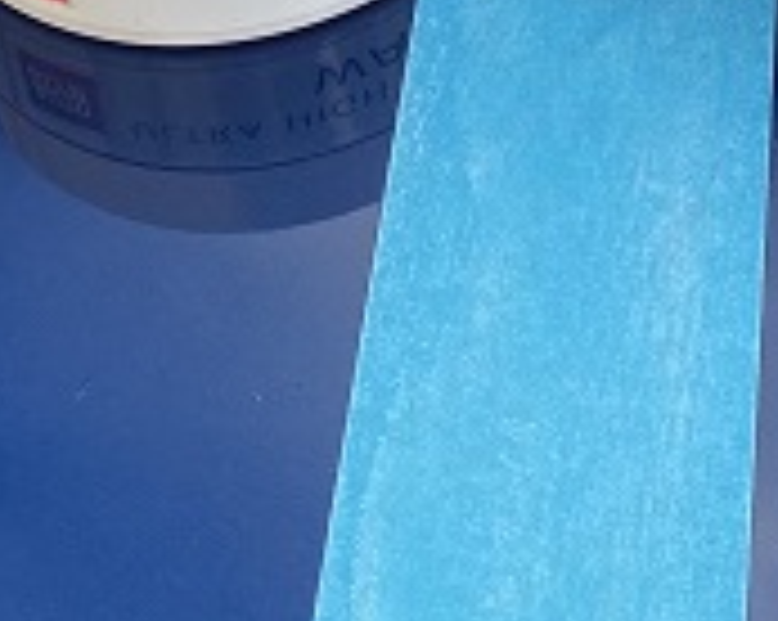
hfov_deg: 15.1
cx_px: 818
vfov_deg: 10.8
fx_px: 2875
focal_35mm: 125
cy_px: -785
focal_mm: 4.25
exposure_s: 1/256
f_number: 1.8
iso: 32
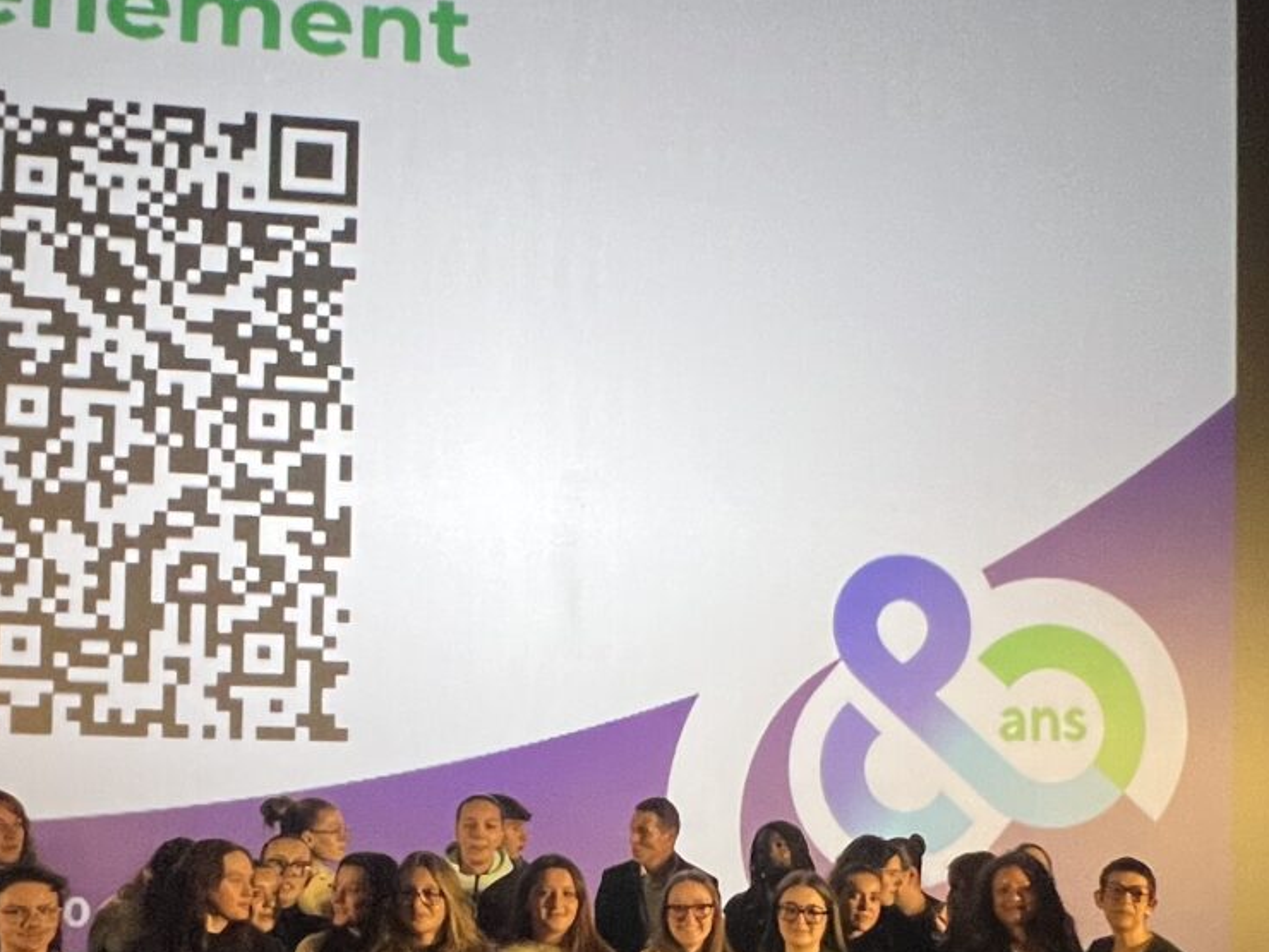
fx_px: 1320
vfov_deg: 38.1
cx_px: 729
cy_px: 768
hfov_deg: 51.2
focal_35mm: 36
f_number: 1.8
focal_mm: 1.57
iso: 400
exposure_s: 1/60
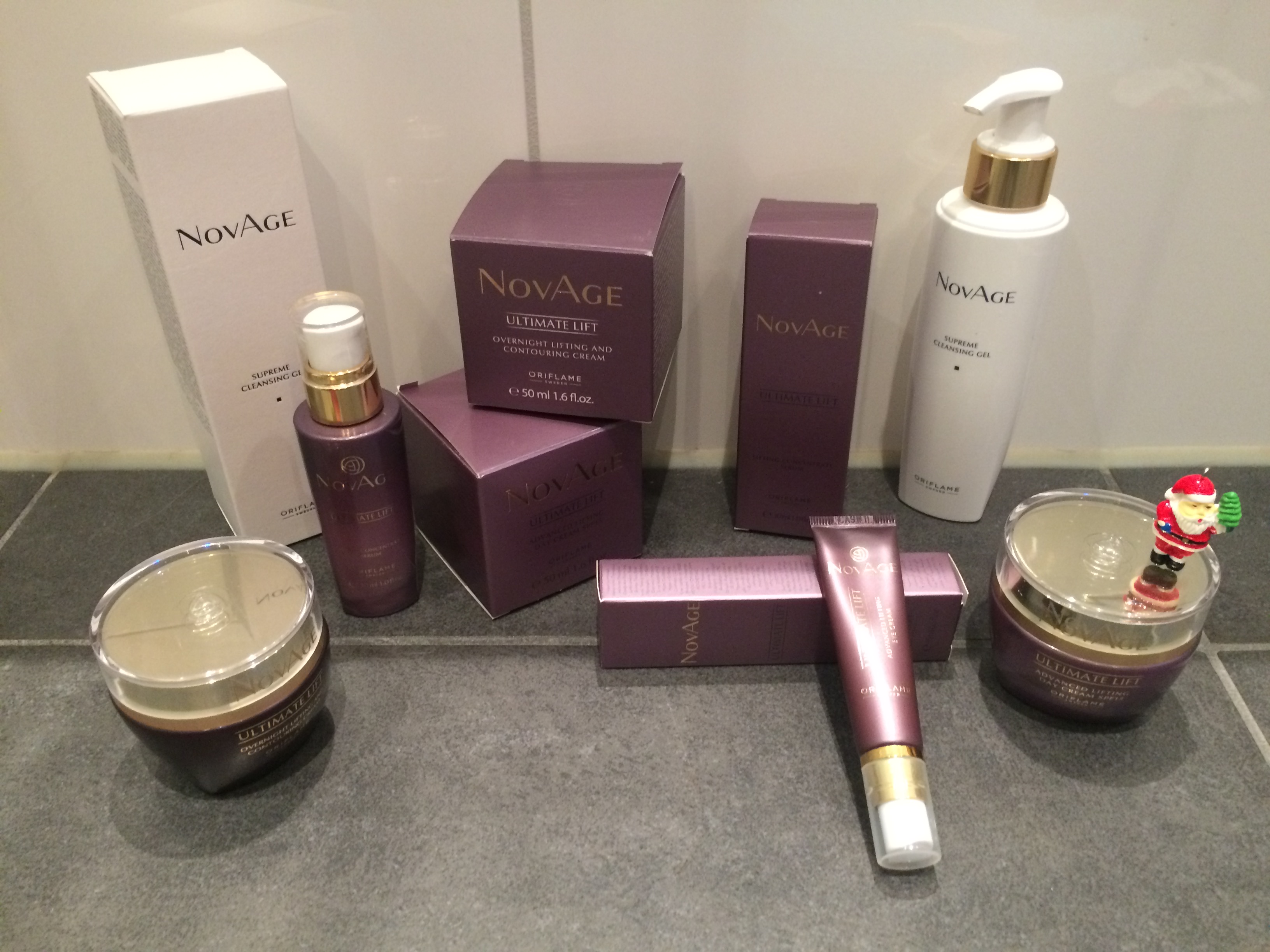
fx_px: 1064
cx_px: 635
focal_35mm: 29
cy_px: 476
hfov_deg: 61.7
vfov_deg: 48.2
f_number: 2.2
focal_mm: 4.15
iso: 320
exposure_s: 1/20
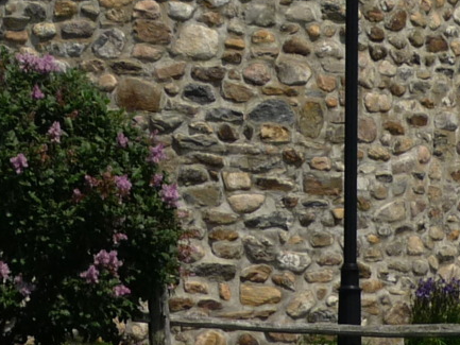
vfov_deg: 6.4
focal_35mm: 226
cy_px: -296
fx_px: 3004
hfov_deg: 8.7
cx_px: 110
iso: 100
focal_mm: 8.4
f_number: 9
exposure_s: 1/250
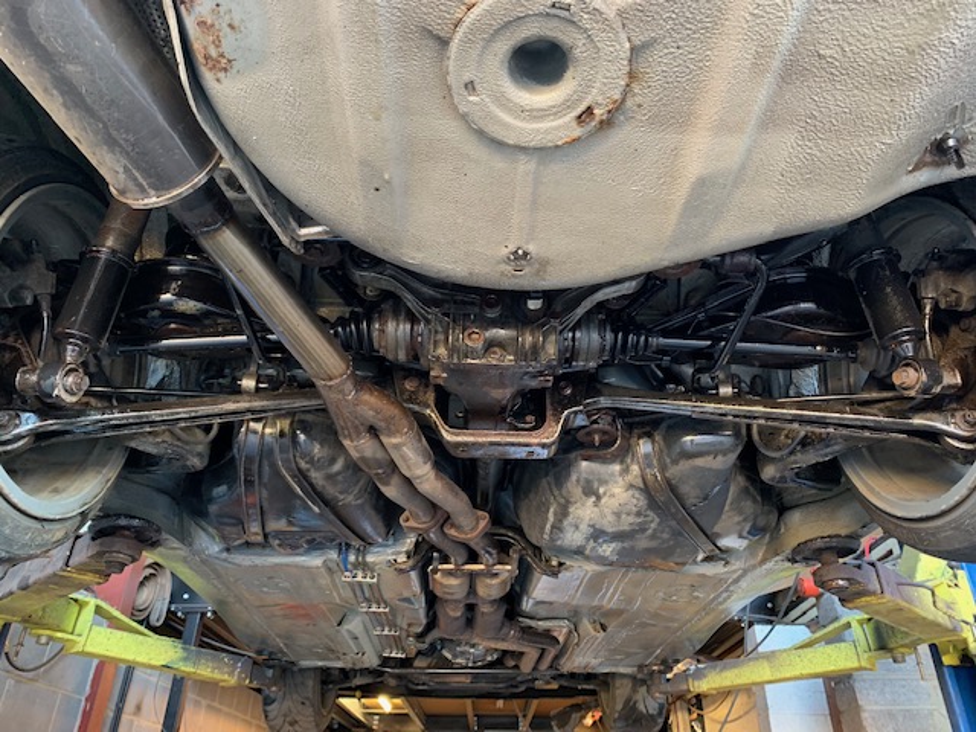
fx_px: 733
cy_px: 366
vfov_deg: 53.1
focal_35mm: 26
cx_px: 488
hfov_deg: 67.3
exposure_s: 1/33
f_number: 1.8
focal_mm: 4.25
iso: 250
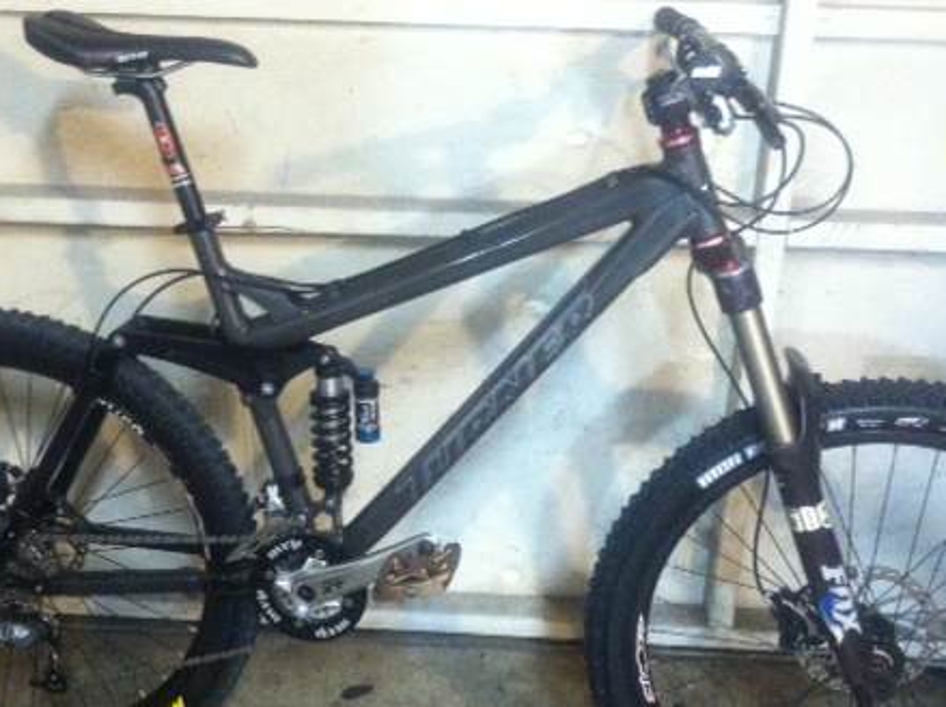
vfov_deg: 28.5
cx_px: 429
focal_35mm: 51
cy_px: 377
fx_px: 1392
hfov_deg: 37.5
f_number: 2.8
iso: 400
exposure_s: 1/15
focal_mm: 3.85
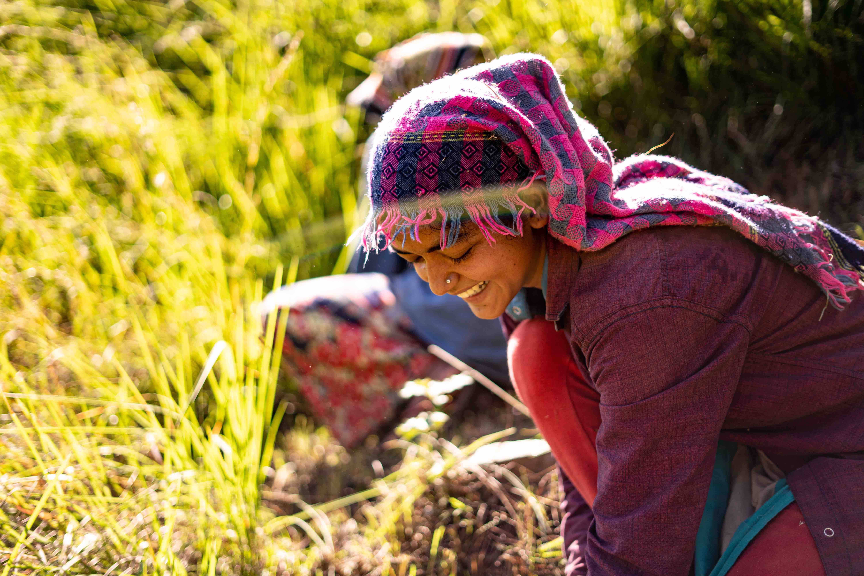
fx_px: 1200
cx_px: 432
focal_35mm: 50
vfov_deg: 27.0
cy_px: 288
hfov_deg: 39.6
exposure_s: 1/1250
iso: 100
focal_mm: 50
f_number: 1.8
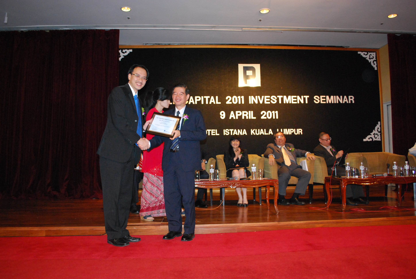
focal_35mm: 27
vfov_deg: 48.1
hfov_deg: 67.3
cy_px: 140
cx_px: 208
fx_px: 313
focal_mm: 18
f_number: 3.5
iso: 1600
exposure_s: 1/60
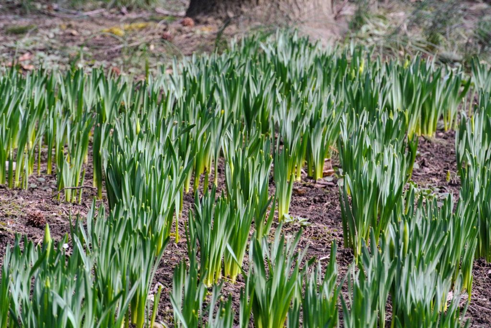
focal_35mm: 297
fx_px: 4055
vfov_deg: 4.6
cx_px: 246
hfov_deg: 6.9
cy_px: 164
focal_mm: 110
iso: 400
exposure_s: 1/250
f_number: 5.6
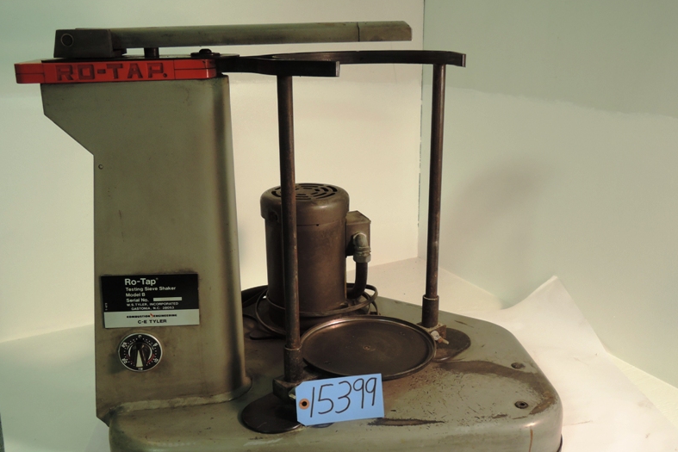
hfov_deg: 51.9
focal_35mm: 37
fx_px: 697
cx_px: 343
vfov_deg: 35.9
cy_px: 252
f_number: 3.5
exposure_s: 1/50
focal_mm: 7.5
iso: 250
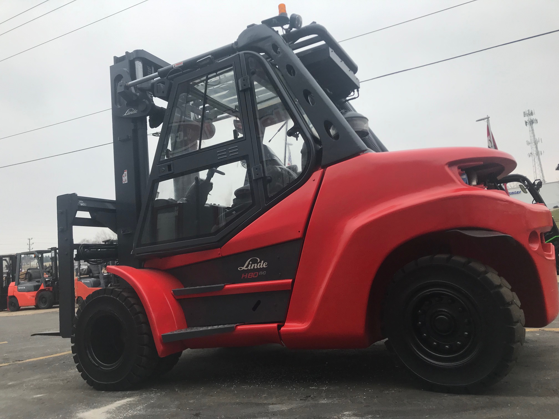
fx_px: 452
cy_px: 210
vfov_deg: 49.7
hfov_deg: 63.4
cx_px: 280
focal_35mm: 28
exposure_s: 1/553
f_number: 1.8
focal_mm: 3.99
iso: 20
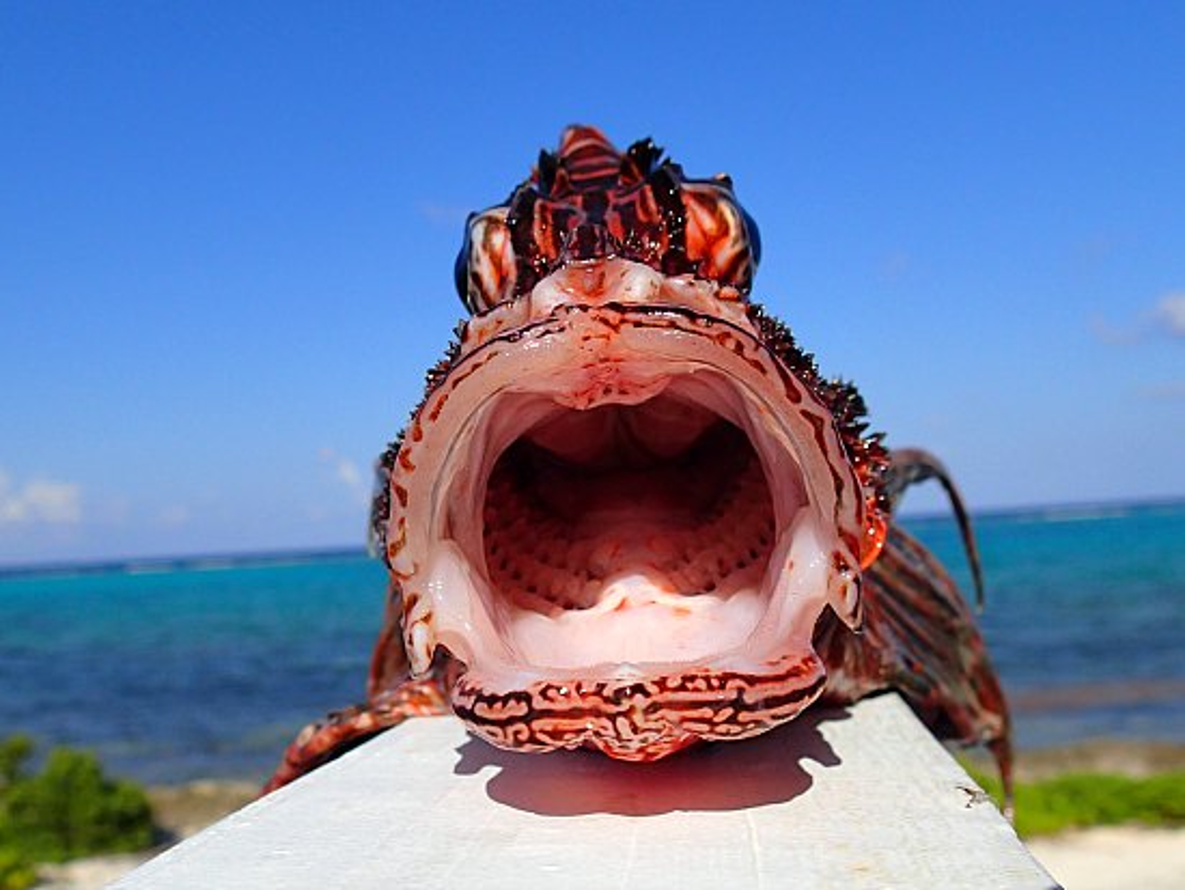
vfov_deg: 54.9
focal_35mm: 25
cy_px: 445
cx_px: 592
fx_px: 856
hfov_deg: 69.4
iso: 100
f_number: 8
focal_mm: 4.5
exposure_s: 1/320
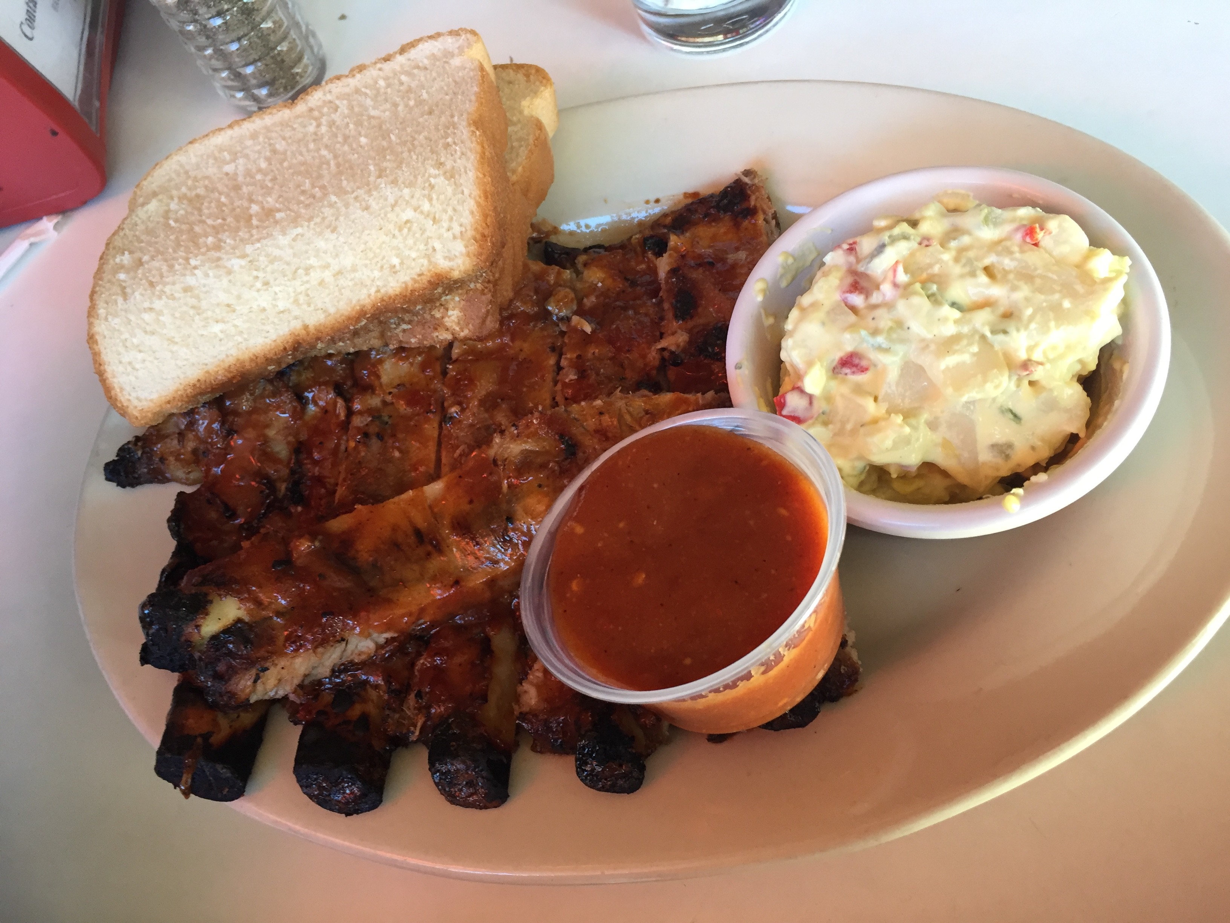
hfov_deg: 61.7
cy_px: 462
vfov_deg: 48.2
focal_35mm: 29
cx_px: 615
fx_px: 1030
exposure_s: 1/30
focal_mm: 4.15
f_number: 2.2
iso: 80
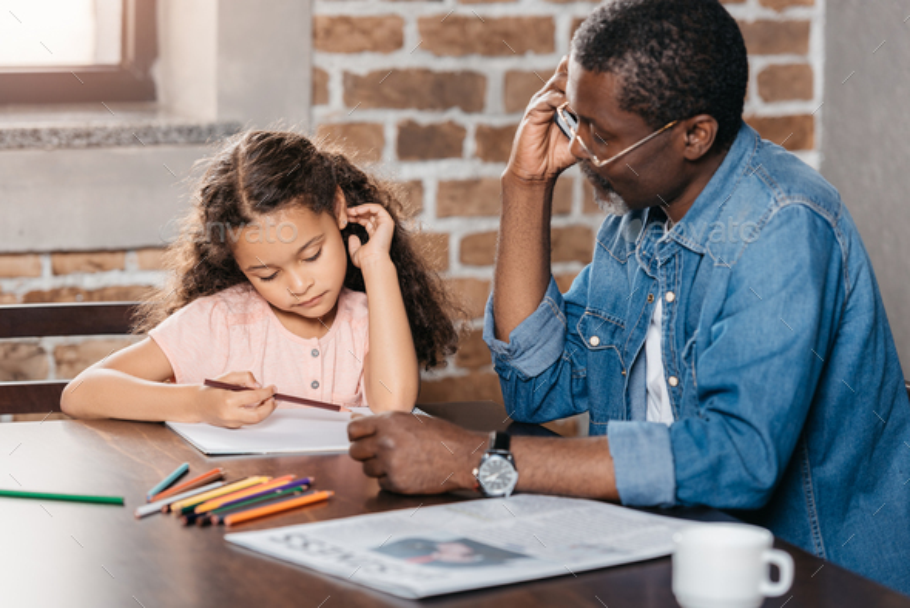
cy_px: 304
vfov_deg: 10.6
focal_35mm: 130
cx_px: 455
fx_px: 3288
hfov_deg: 15.8
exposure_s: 1/200
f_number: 3.5
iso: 200
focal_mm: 130
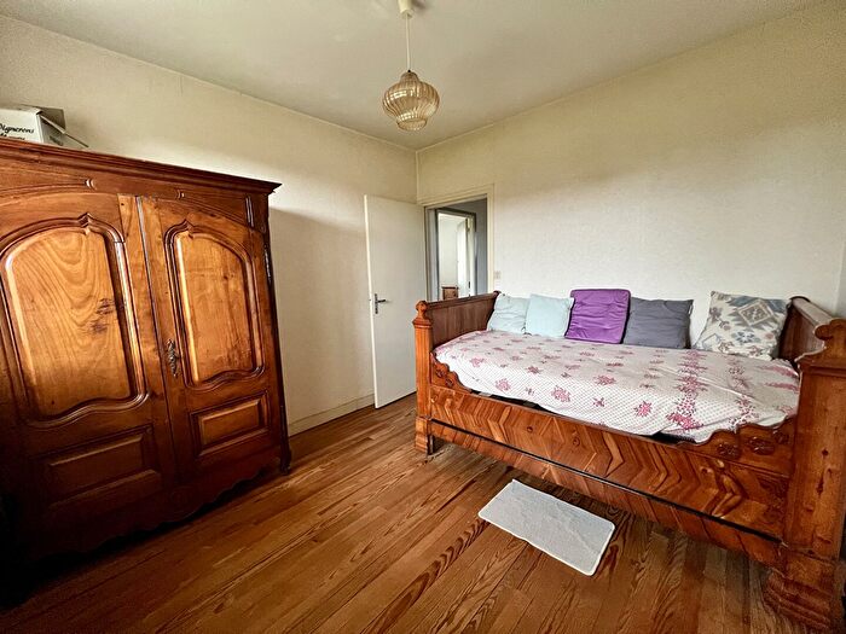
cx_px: 423
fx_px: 318
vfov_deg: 89.9
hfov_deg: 106.2
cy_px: 317
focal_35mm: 13
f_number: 1.8
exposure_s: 1/60
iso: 400
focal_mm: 1.57
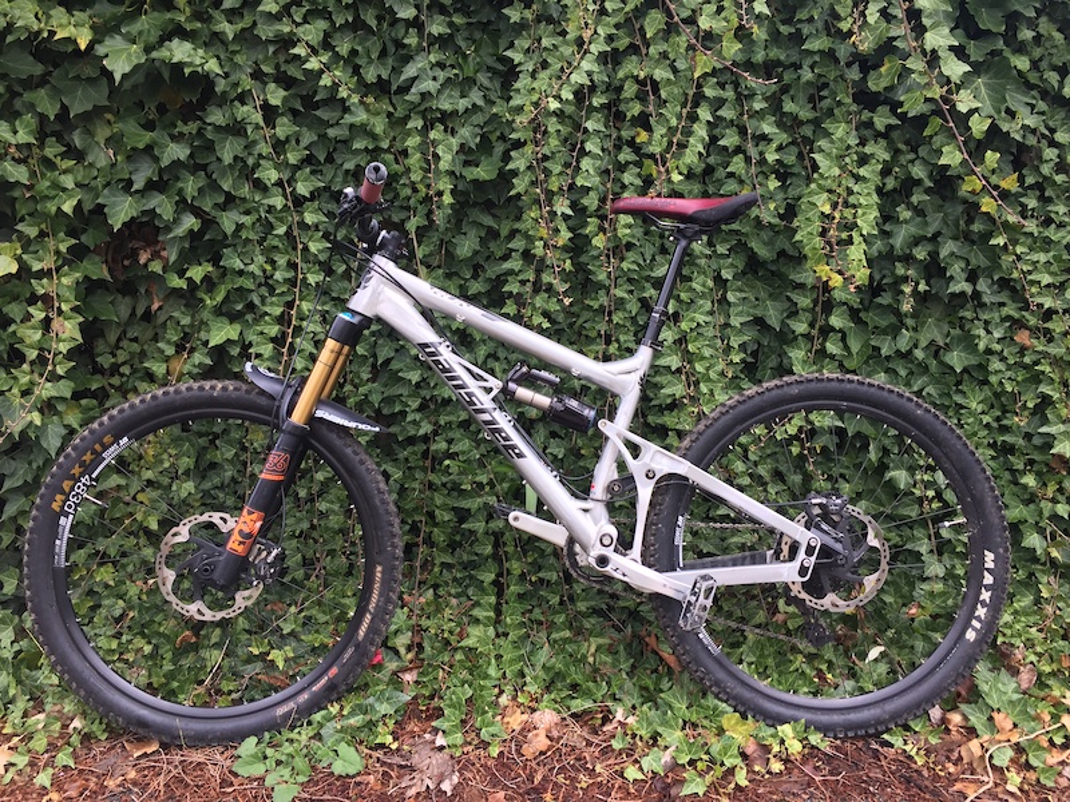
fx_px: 896
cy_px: 401
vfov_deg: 48.2
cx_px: 535
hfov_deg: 61.7
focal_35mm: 29
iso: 50
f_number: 2.2
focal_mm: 4.15
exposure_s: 1/120
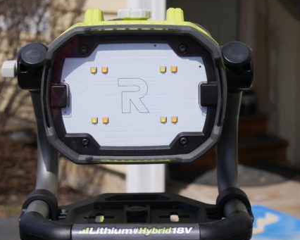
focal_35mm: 95
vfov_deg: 16.2
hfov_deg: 20.2
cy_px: 105
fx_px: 844
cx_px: 150
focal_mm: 37
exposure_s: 1/500
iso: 200
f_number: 9
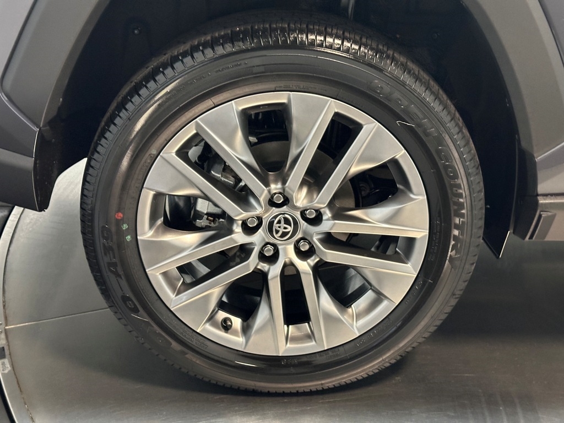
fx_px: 782
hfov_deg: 39.7
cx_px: 282
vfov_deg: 30.3
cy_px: 212
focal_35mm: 48
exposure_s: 1/30
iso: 500
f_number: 1.78
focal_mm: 6.86
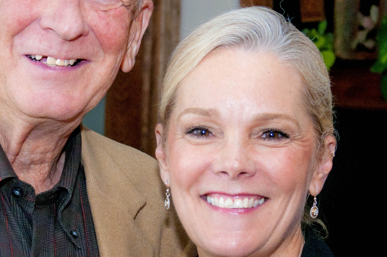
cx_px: 178
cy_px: 133
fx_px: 1814
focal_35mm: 169
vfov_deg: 8.1
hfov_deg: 12.2
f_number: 6.3
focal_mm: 52
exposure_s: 1/80
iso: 400
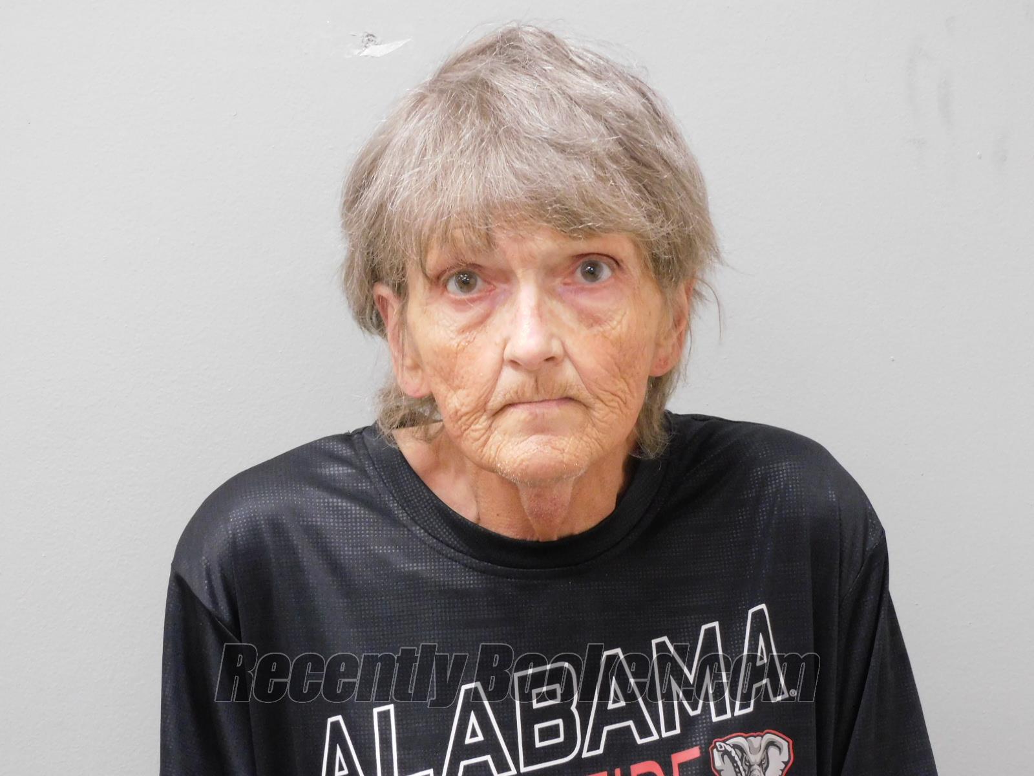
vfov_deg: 8.2
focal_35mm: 180
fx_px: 5377
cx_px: 517
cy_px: 388
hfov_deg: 11.0
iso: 800
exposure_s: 1/13
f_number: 5.3
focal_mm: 32.2
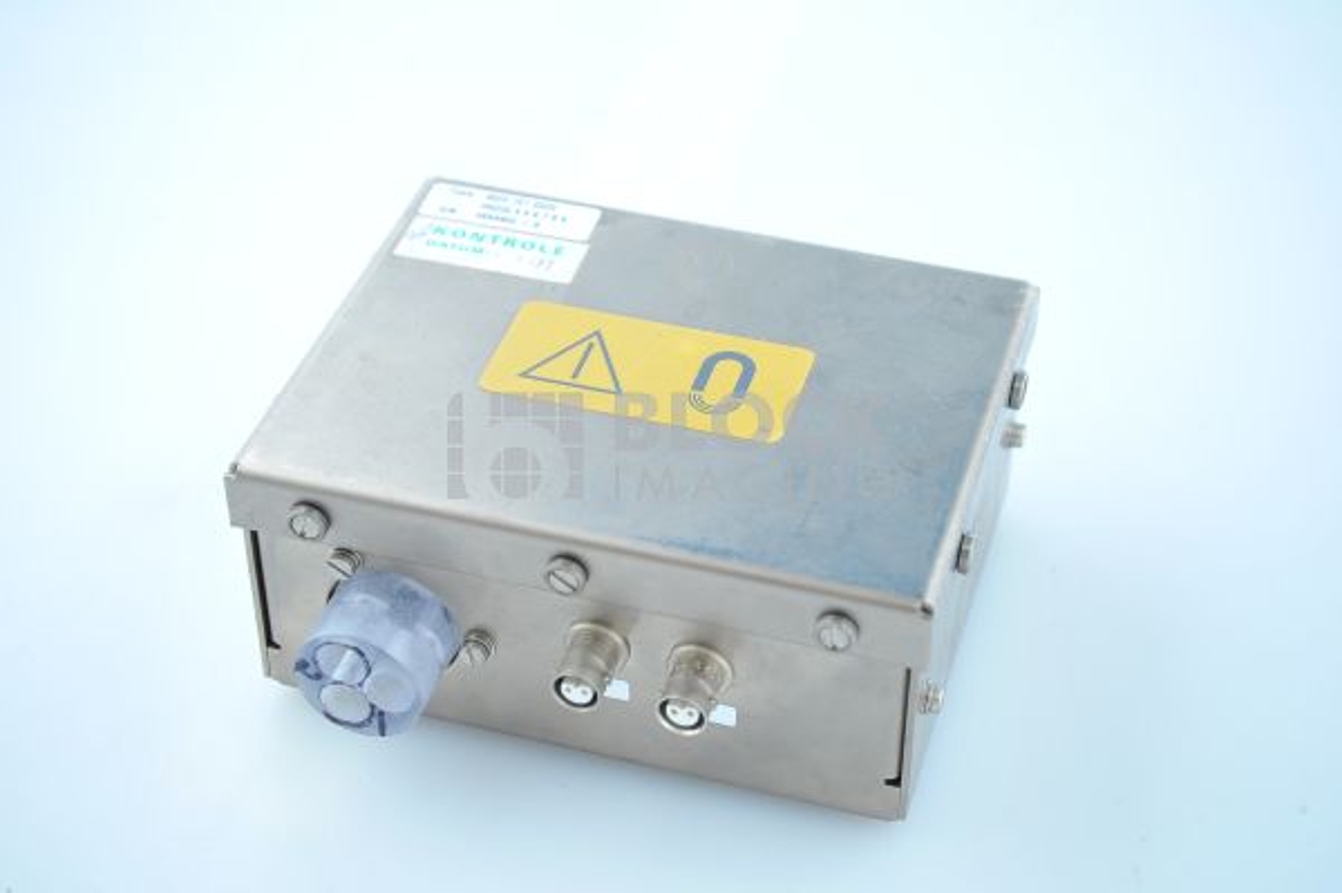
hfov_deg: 27.0
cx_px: 671
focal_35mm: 75
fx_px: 2793
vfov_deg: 18.2
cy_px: 446
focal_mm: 75
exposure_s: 1/100
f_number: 7.1
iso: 800
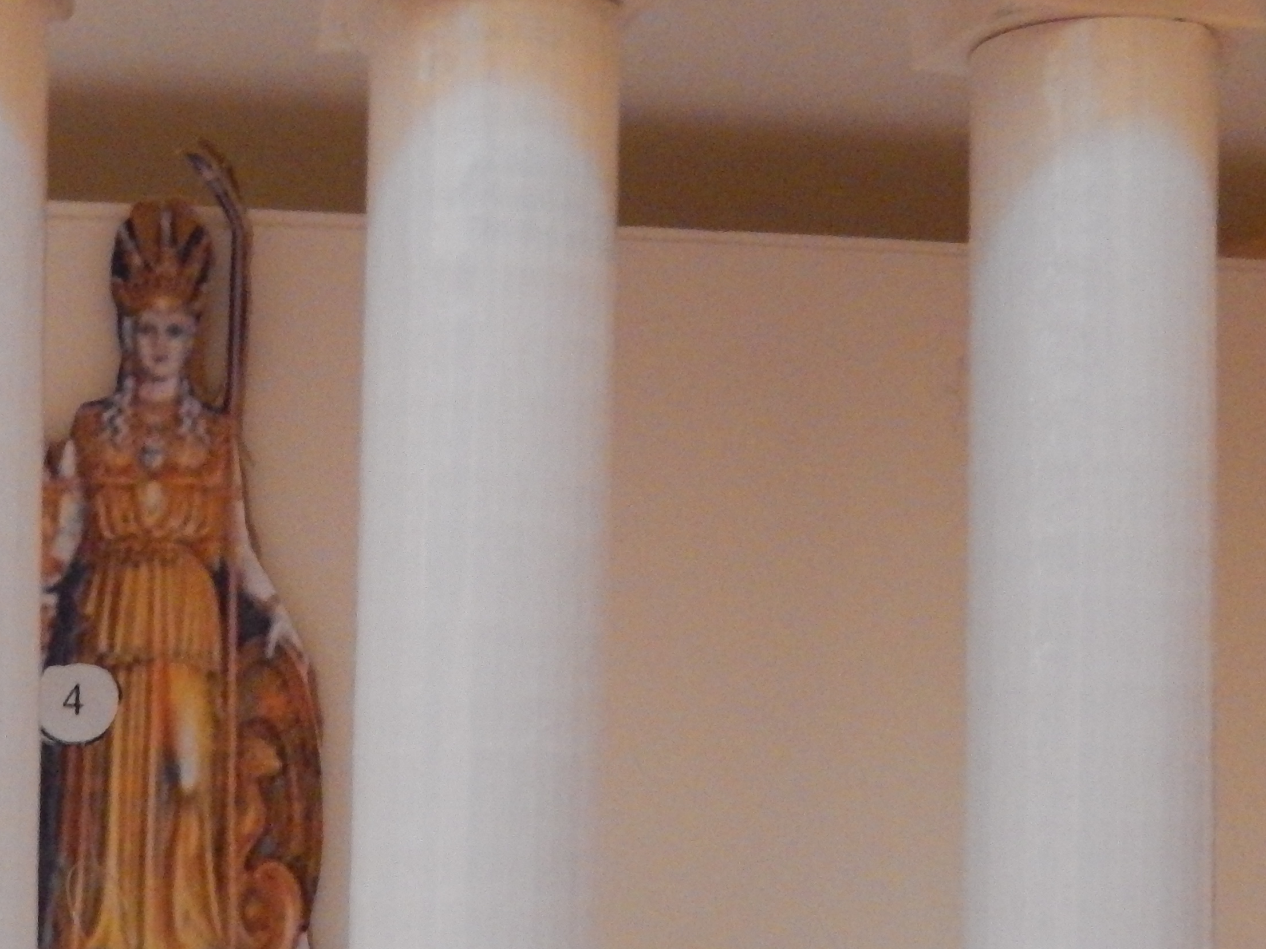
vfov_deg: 23.6
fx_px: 2267
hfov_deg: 30.8
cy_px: 530
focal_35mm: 62
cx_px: 372
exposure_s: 1/8
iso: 800
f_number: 3.6
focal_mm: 5.1
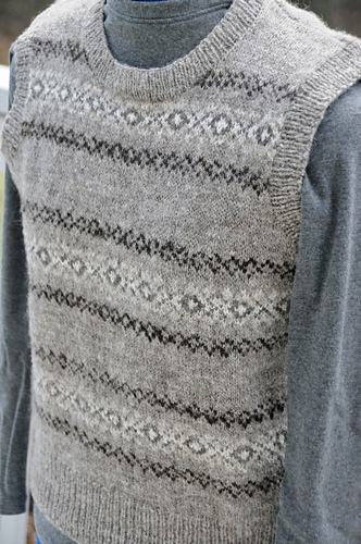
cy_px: 272
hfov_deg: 16.5
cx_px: 180
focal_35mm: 82
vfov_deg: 24.6
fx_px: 1244
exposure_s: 1/200
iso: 1600
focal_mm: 55
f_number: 4.8
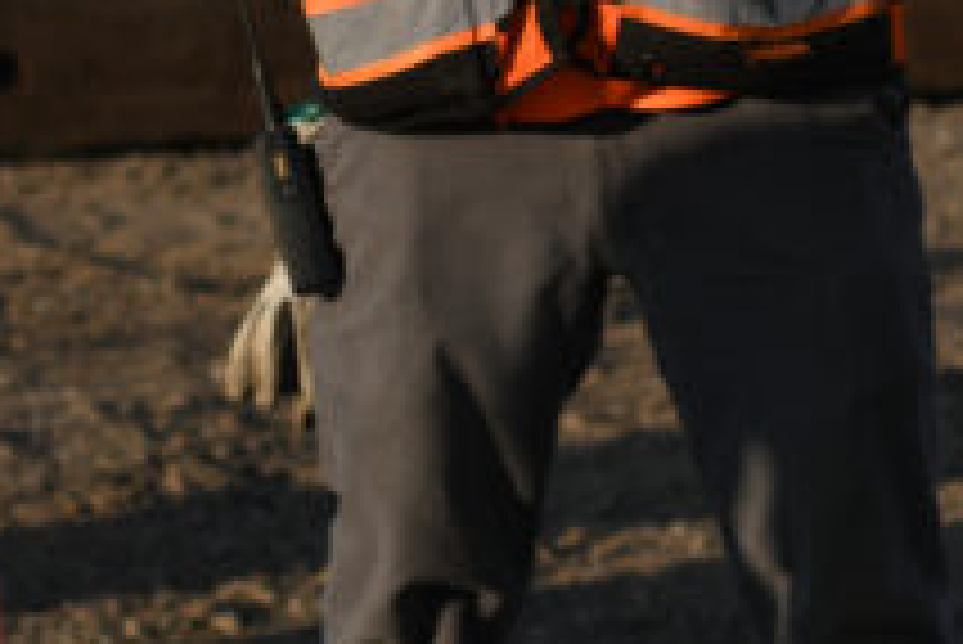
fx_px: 6397
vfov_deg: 5.6
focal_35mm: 239
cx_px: 882
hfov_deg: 8.6
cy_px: -817
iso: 80
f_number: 3.5
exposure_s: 1/500
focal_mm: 50
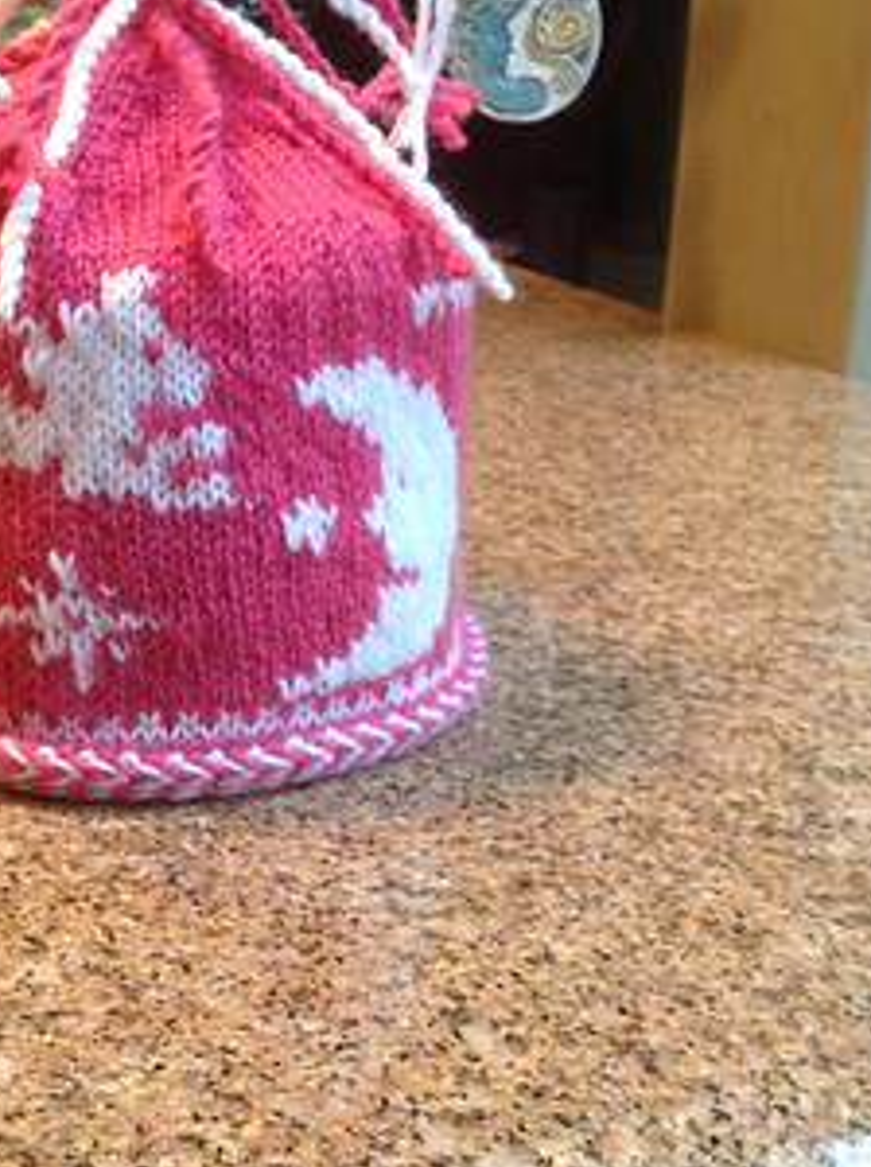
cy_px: 533
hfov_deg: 26.3
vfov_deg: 35.0
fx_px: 1850
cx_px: 290
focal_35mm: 55
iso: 80
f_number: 2.4
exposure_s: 1/24
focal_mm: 3.3
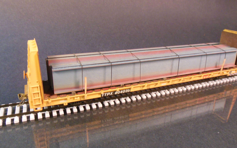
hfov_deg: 61.1
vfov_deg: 40.6
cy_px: 70
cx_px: 132
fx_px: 200
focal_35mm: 31
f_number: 3.2
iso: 400
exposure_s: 1/40
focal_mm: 4.5
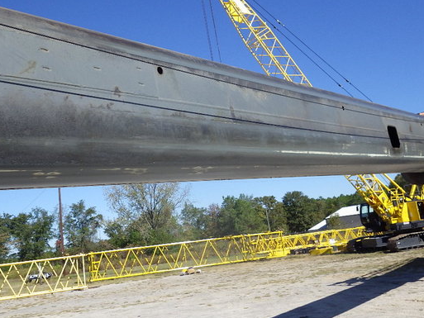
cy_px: 121
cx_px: 168
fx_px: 478
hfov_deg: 47.6
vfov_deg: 36.6
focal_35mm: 39
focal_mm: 4.5
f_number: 7.9
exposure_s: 1/250
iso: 125
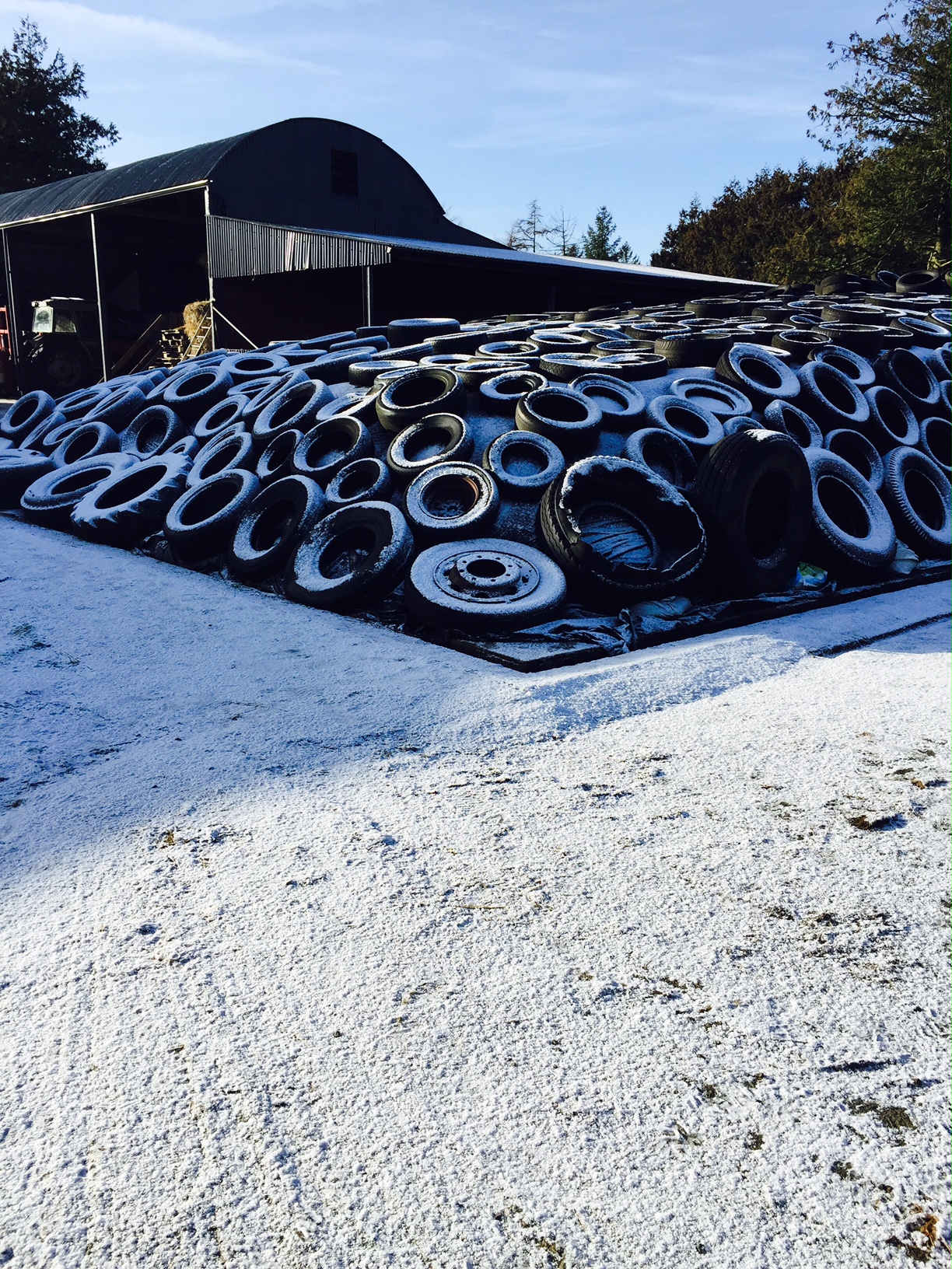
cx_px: 476
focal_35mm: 29
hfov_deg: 48.2
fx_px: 1063
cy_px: 634
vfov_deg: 61.7
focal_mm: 4.15
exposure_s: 1/1464
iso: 32
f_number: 2.2
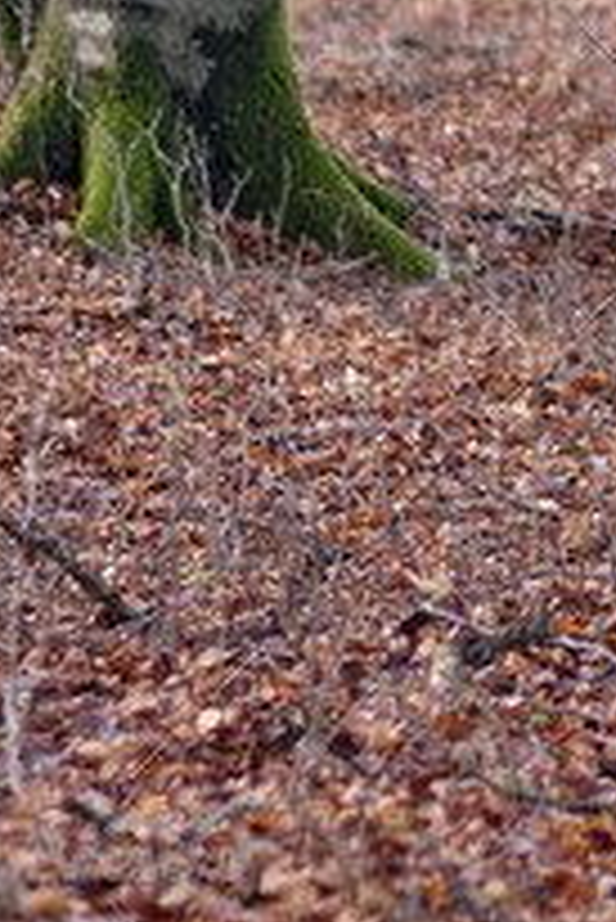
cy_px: -533
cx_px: 710
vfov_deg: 5.6
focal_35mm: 362
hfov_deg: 3.8
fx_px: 9275
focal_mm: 56
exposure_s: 1/550
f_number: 1.2
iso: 200
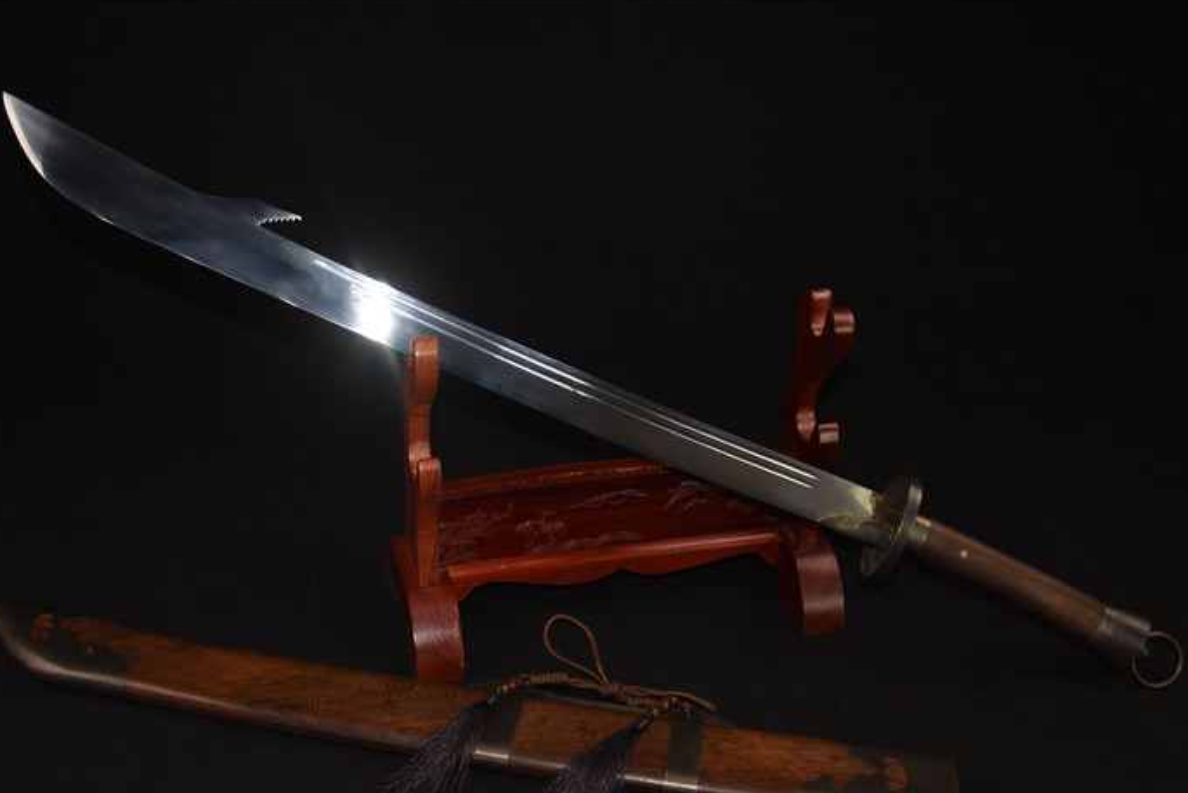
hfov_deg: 47.4
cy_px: 441
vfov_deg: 32.6
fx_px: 1353
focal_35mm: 41
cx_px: 567
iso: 100
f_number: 3.8
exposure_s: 1/60
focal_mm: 24
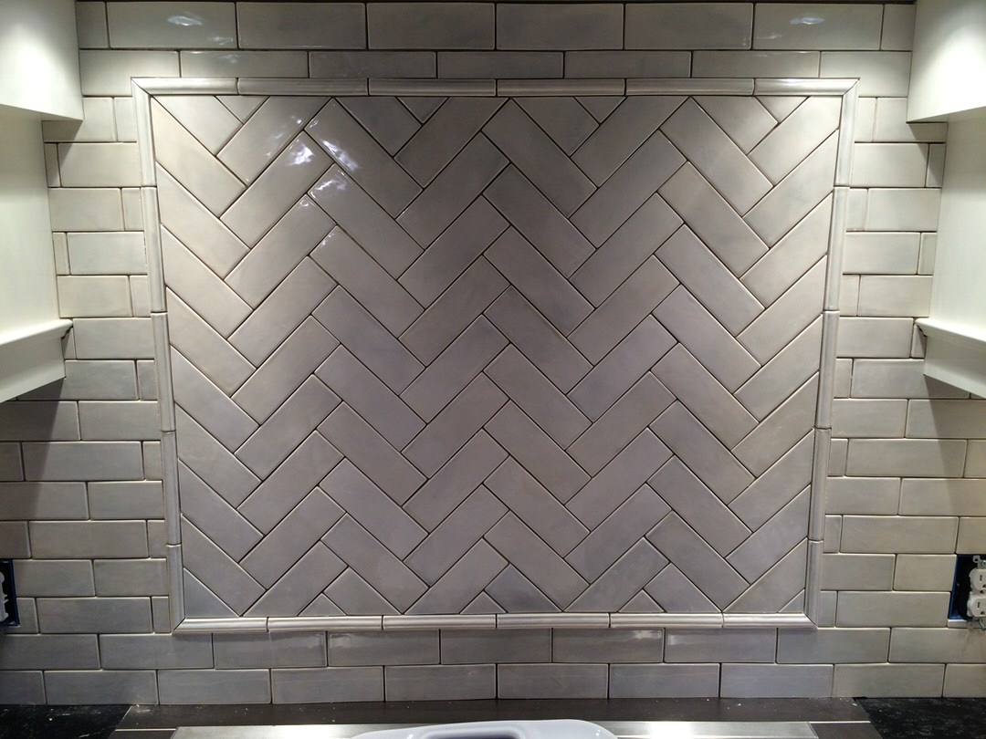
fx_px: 826
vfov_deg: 48.2
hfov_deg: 61.7
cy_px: 370
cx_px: 493
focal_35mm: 29
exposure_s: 1/60
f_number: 2.2
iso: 50
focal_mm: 4.15
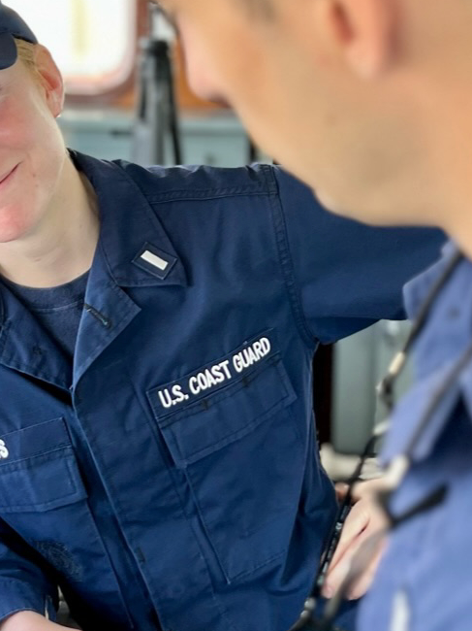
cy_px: 320
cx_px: 273
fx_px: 1492
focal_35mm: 82
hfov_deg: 18.0
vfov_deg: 23.8
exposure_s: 1/121
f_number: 1.5
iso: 64
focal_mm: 5.7
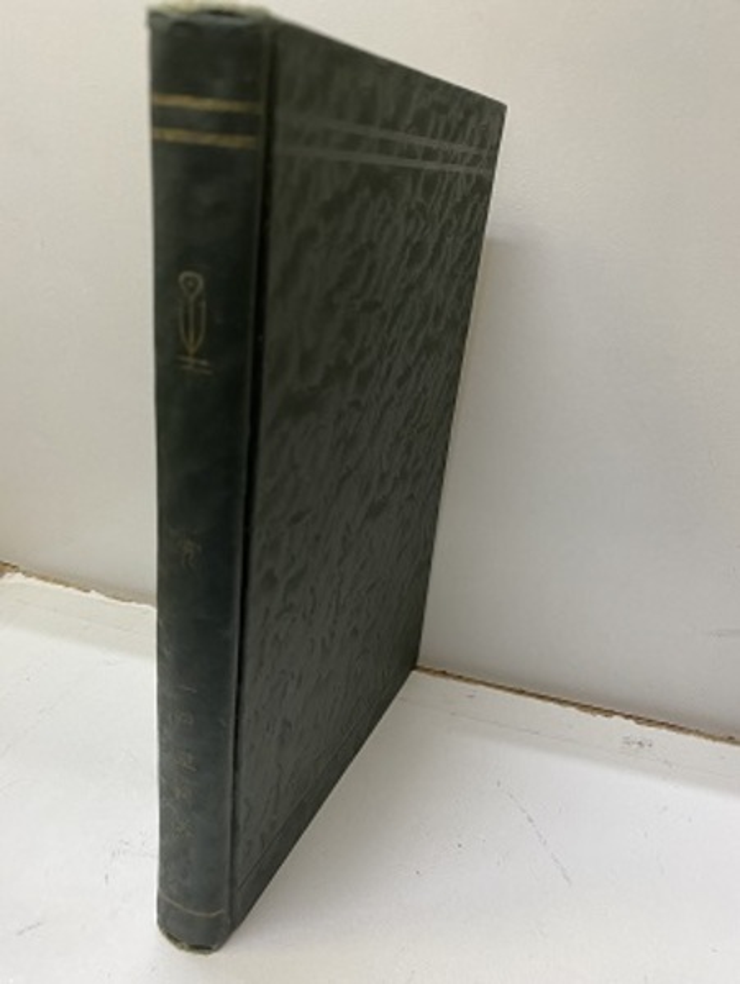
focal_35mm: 26
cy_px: 492
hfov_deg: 53.1
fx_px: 740
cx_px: 370
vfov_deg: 67.3
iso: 160
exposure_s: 1/50
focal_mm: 4.25
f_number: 1.8
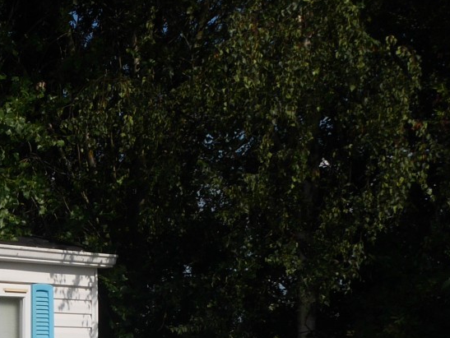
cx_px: -299
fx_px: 1522
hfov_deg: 15.1
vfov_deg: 12.1
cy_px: 491
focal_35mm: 117
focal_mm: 16
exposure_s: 1/500
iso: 200
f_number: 11
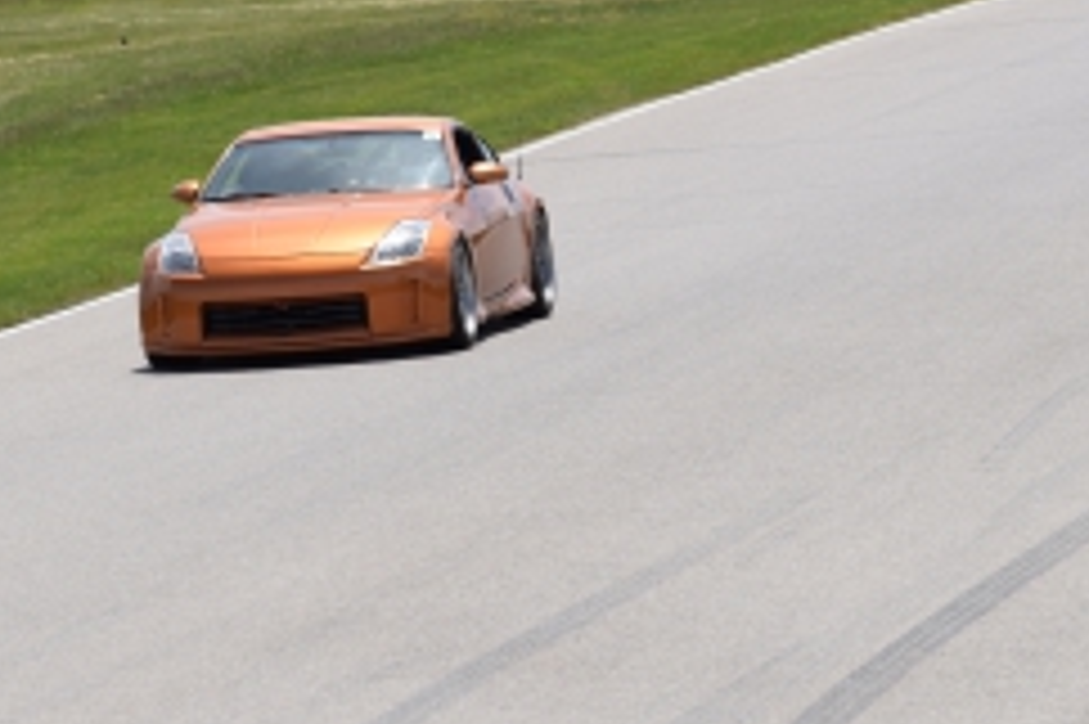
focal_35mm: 372
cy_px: 184
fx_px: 11245
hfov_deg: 5.5
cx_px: 225
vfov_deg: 3.7
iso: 200
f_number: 8
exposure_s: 1/640
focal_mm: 125
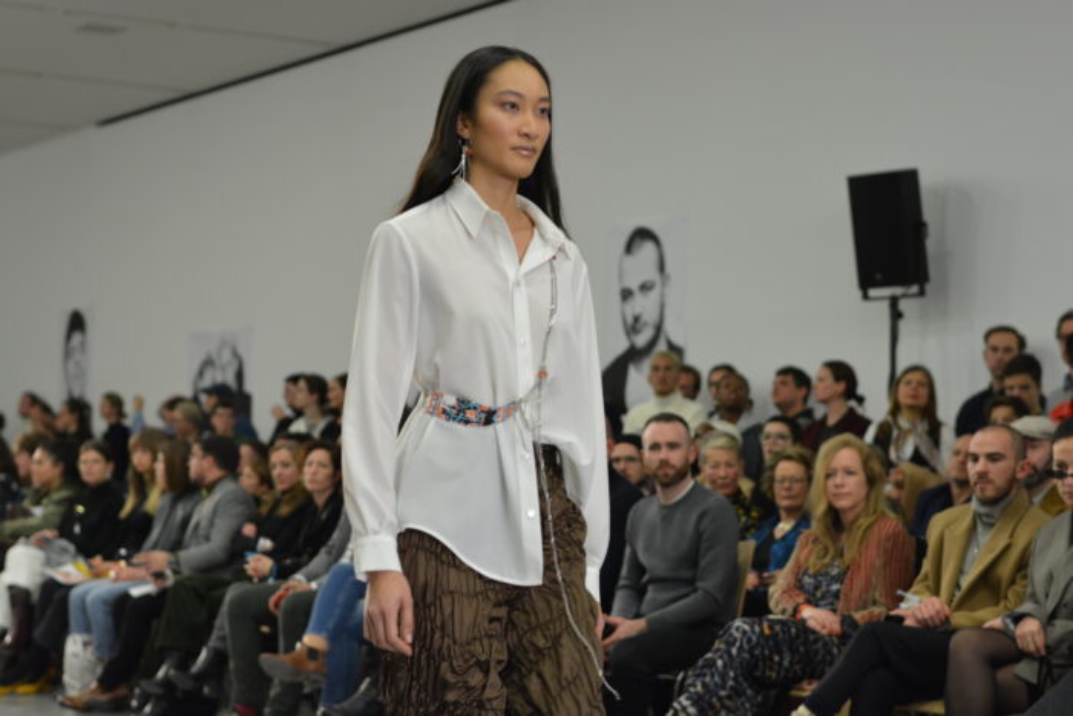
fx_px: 2236
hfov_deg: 27.0
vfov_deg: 18.2
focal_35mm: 75
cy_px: 358
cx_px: 536
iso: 800
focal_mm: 50
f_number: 2.5
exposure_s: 1/200
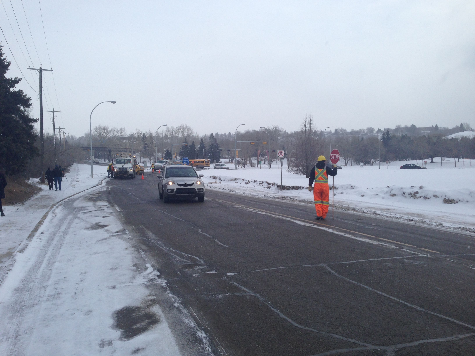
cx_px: 238
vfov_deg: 42.9
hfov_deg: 55.4
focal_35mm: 33
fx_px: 453
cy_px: 178
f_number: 2.4
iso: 50
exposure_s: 1/1506
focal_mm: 4.12
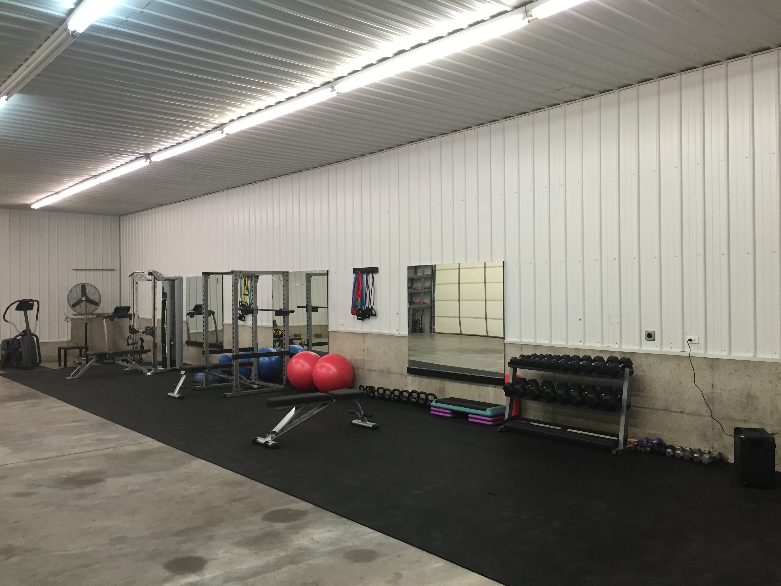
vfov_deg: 48.2
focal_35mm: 29
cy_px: 293
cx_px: 390
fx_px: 654
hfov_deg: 61.7
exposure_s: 1/30
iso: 50
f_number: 2.2
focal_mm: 4.15
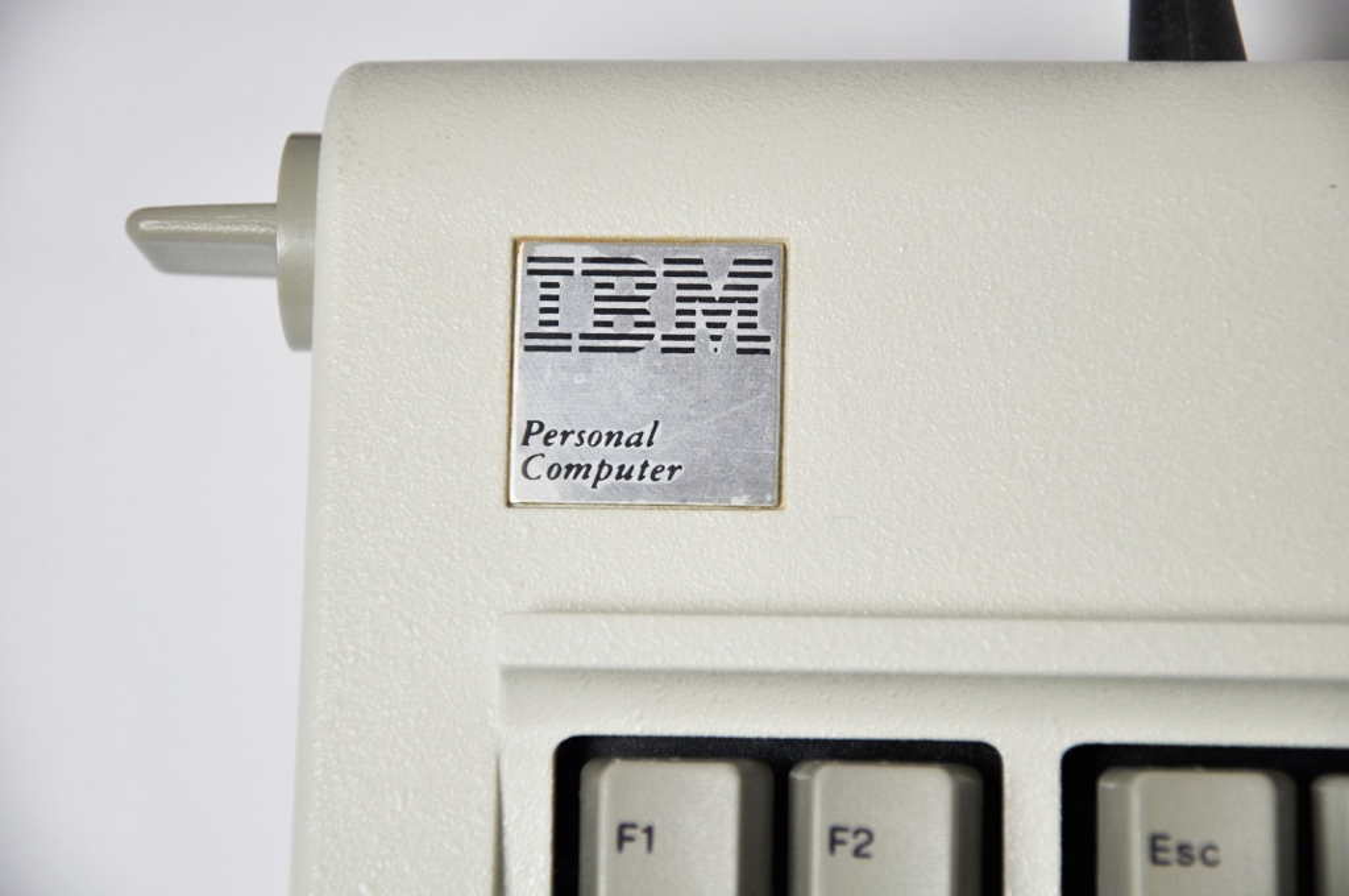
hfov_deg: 13.1
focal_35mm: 158
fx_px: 5894
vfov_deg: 8.7
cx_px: 674
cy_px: 448
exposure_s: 1/125
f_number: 5.6
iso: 200
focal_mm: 105
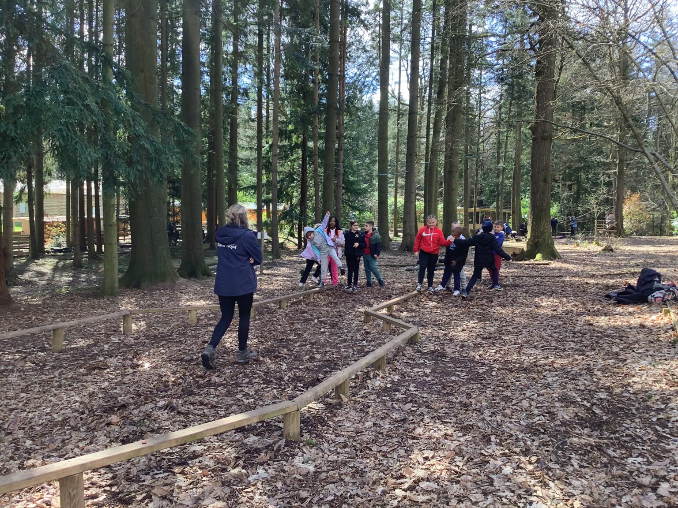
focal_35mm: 31
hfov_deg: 58.4
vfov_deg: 45.4
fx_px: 607
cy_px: 254
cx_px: 339
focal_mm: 3.3
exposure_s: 1/120
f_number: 2.4
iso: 50
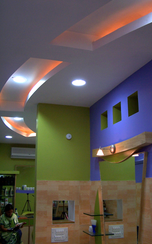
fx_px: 272
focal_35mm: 41
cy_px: 120
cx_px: 86
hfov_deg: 31.2
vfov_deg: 48.2
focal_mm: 6.3
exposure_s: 1/45
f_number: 2.8
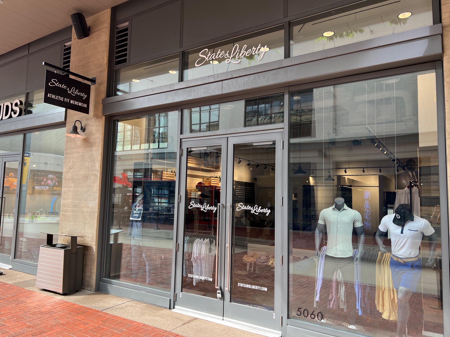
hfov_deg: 67.3
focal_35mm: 26
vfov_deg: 53.1
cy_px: 168
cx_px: 225
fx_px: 338
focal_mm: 5.7
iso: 50
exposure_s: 1/313
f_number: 1.5
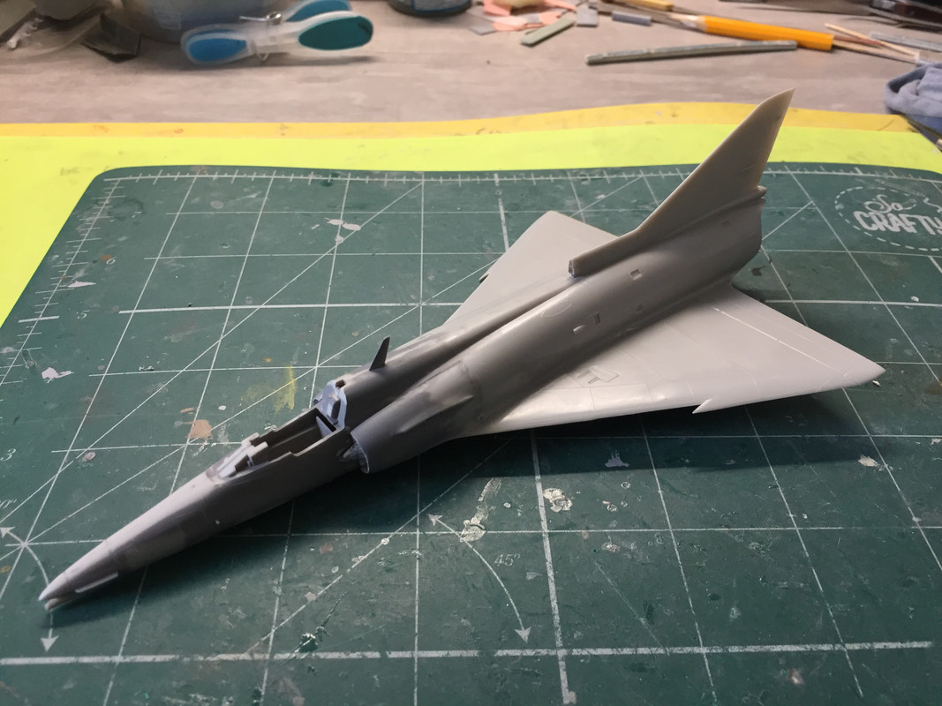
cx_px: 471
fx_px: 789
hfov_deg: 61.7
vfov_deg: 48.2
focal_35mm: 29
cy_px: 353
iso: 50
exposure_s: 1/33
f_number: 2.2
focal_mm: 4.15
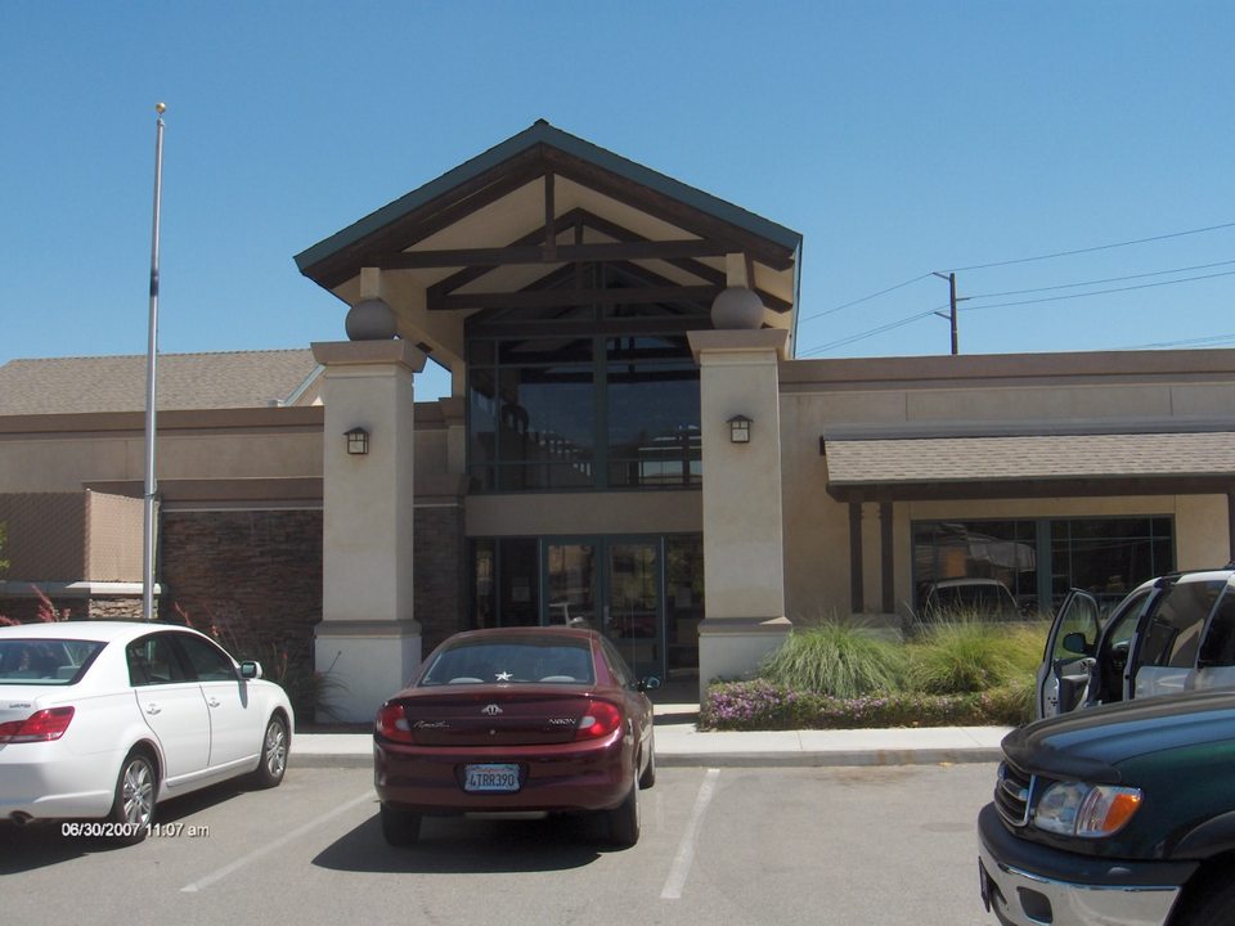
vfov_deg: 36.8
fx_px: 1391
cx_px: 618
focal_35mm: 39
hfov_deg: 47.9
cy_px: 463
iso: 100
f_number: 4.8
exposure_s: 1/588
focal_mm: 8
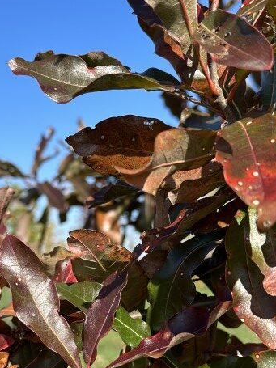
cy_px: 241
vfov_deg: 35.3
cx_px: 96
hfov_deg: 26.9
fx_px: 574
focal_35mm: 54
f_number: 1.78
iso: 80
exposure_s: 1/2732
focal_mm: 6.86
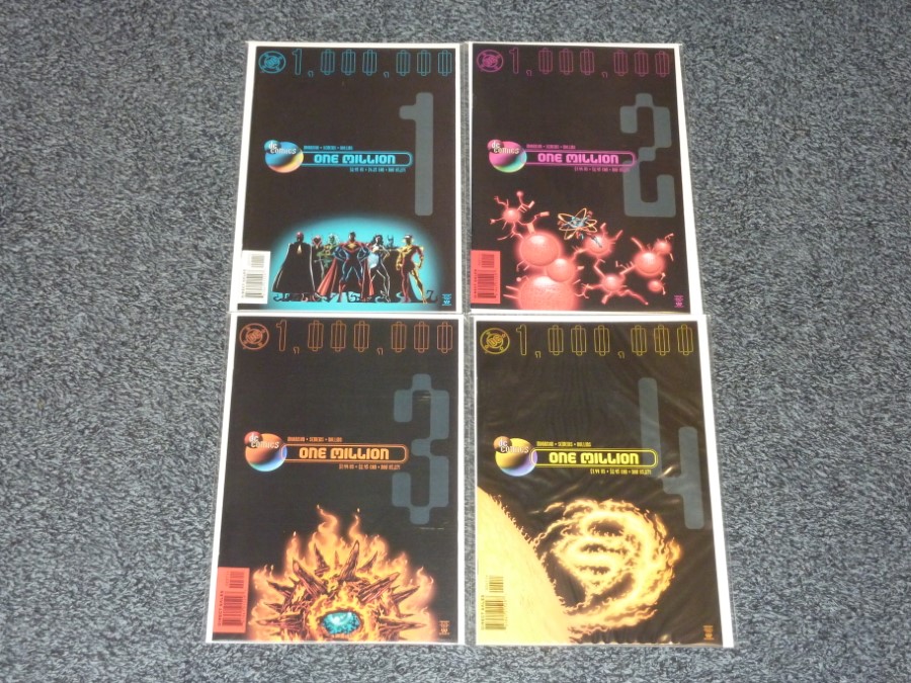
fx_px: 1658
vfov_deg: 23.3
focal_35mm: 63
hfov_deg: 30.7
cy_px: 342
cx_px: 456
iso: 400
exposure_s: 1/30
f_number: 4
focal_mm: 10.3
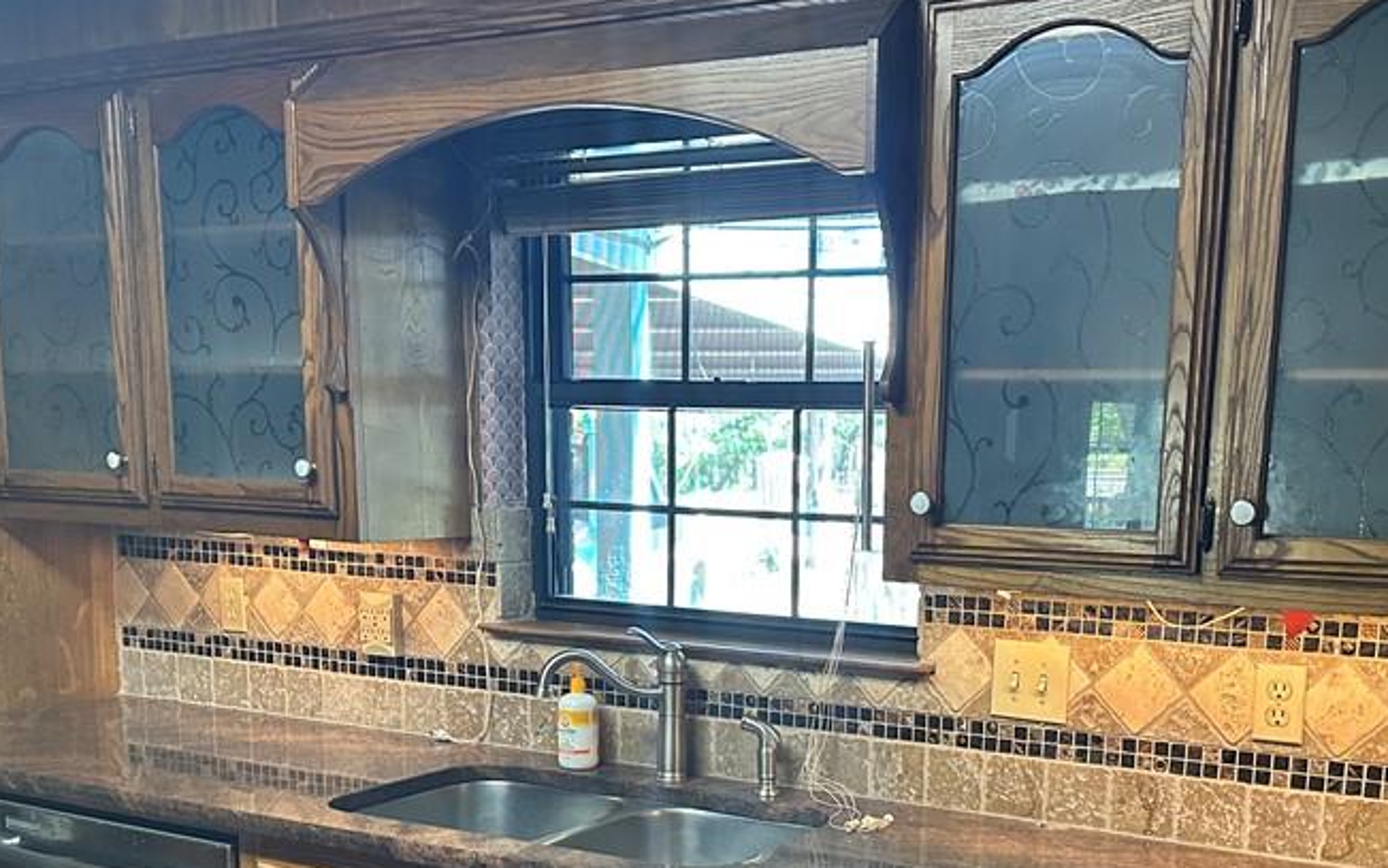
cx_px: 810
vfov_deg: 31.1
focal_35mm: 40
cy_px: 708
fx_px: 1513
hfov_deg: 49.1
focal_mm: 6.86
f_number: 1.78
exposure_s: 1/60
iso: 640
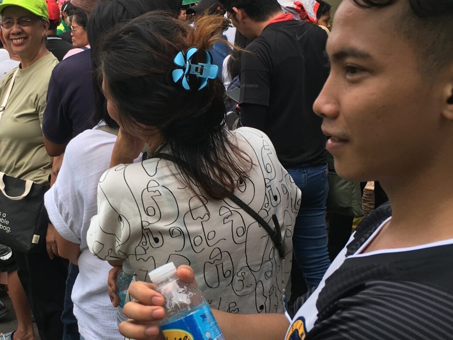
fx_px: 746
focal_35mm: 57
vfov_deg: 25.6
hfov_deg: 32.9
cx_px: 91
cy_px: 206
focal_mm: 4.15
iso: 25
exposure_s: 1/394
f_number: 2.2
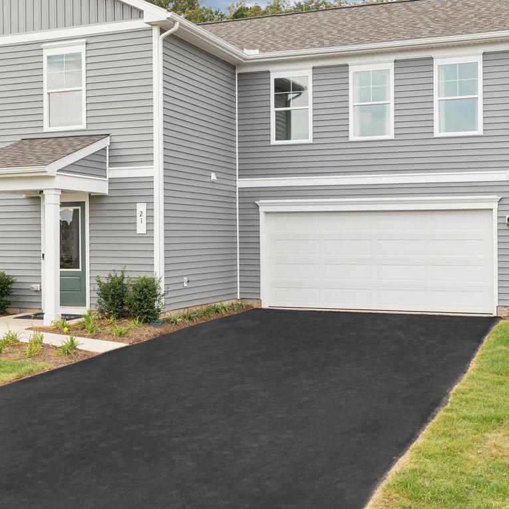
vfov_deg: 33.3
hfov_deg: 33.1
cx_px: 170
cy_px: 207
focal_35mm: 51
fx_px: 848
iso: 200
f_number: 8
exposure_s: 1/160
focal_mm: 32
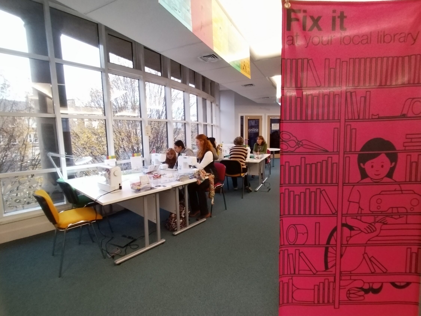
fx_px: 207
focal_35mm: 17
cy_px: 158
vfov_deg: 74.7
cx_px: 210
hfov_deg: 91.0
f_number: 2.2
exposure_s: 1/25
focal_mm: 1.46
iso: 420
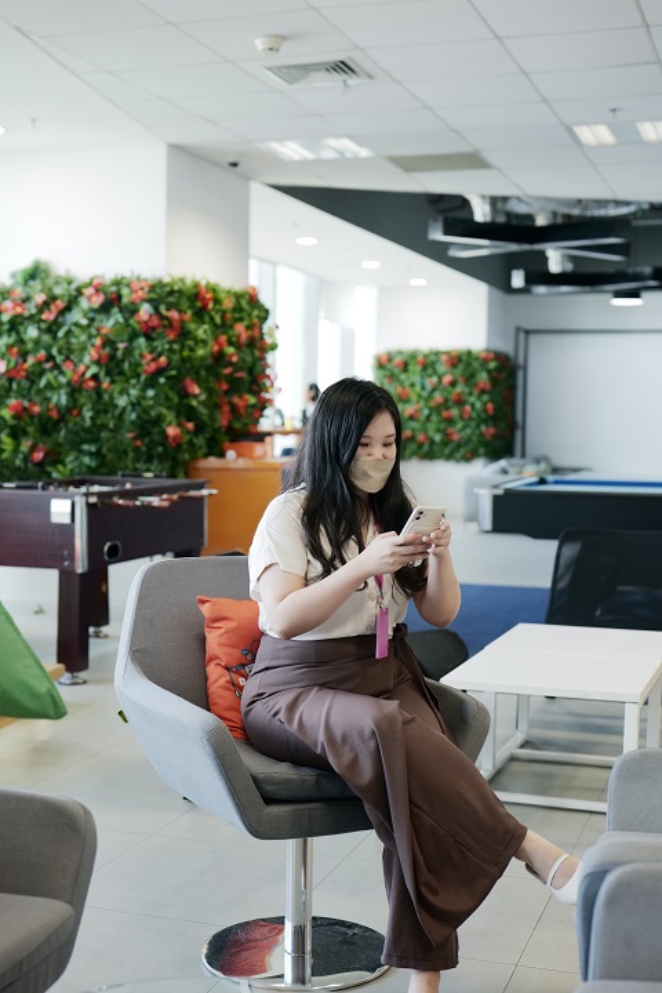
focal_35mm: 50
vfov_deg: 39.6
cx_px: 331
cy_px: 496
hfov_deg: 27.0
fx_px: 1379
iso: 1250
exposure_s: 1/160
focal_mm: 50
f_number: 2.8
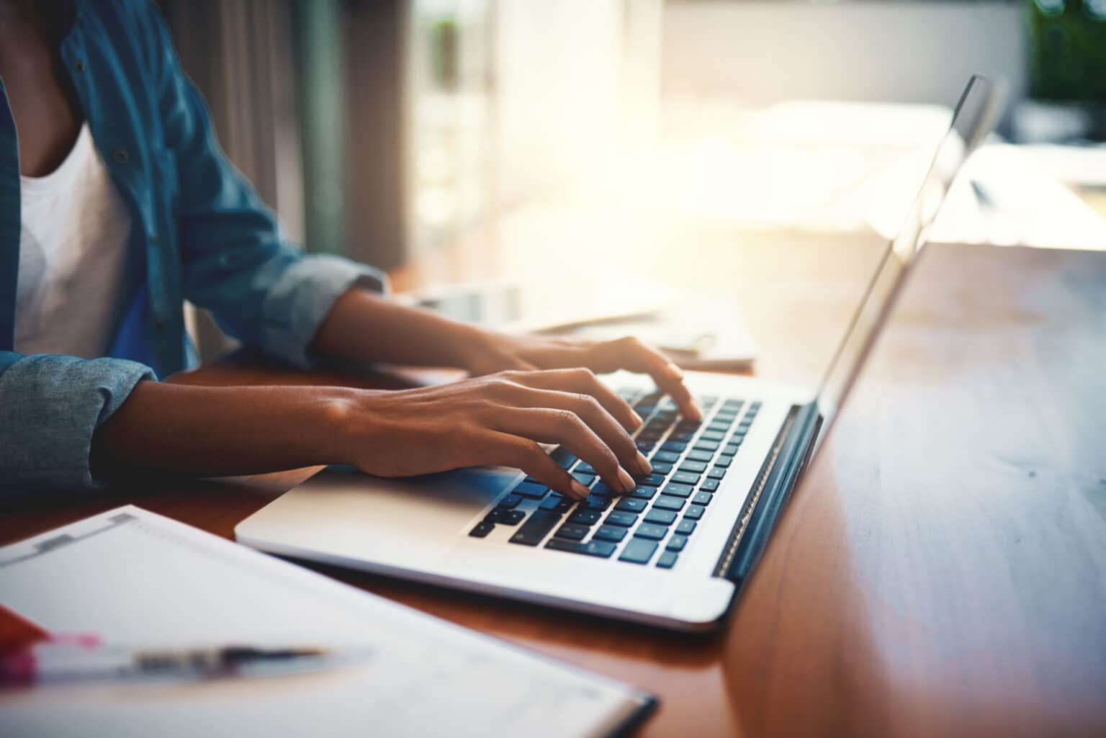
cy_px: 369
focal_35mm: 35
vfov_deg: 37.9
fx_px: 1076
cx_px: 553
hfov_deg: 54.4
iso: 200
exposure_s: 1/800
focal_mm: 35
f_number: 1.8
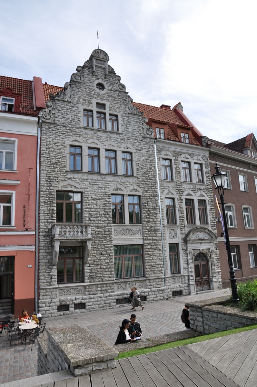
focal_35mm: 26
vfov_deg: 70.5
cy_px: 194
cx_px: 128
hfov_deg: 50.3
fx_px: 274
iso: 200
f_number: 8
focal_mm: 17
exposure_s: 1/250
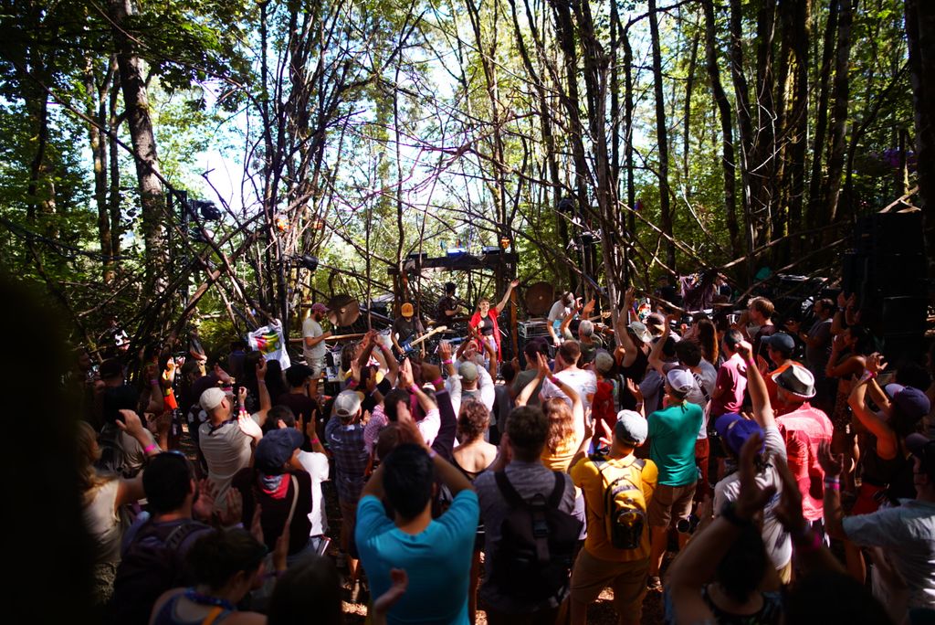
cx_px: 468
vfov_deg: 53.2
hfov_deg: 73.7
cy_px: 312
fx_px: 624
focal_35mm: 24
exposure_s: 1/400
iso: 100
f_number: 1.4
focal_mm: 24
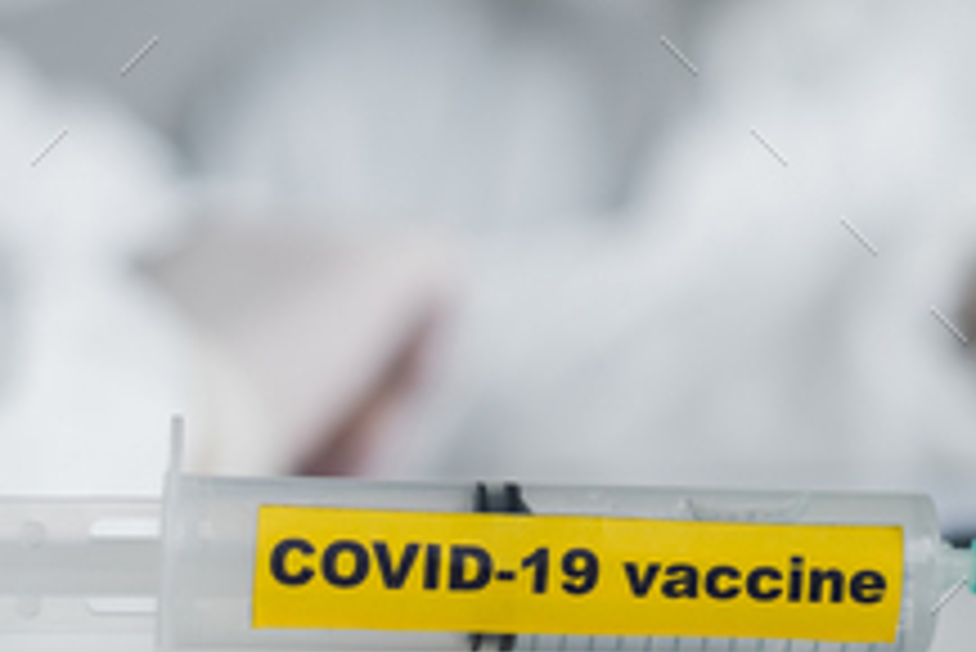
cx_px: 1061
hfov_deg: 14.7
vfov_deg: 10.0
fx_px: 3689
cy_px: -4
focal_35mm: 136
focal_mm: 50
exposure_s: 1/200
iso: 200
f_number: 3.5
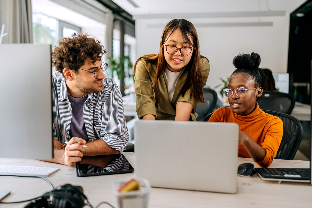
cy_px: 104
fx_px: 303
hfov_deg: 54.4
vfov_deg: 37.9
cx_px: 156
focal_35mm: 35
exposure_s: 1/500
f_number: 1.4
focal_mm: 35
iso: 250
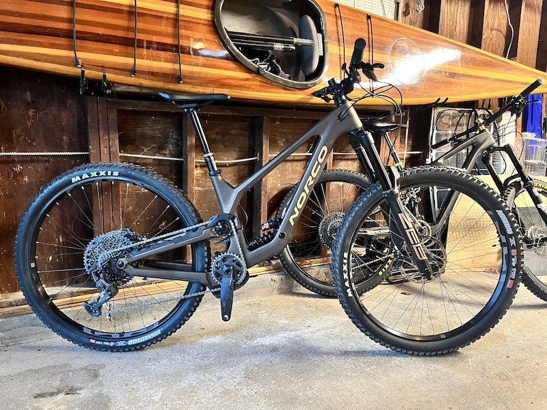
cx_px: 274
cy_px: 205
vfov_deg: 53.1
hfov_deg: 67.3
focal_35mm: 26
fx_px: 411
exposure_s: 1/40
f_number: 1.6
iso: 640
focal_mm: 5.1
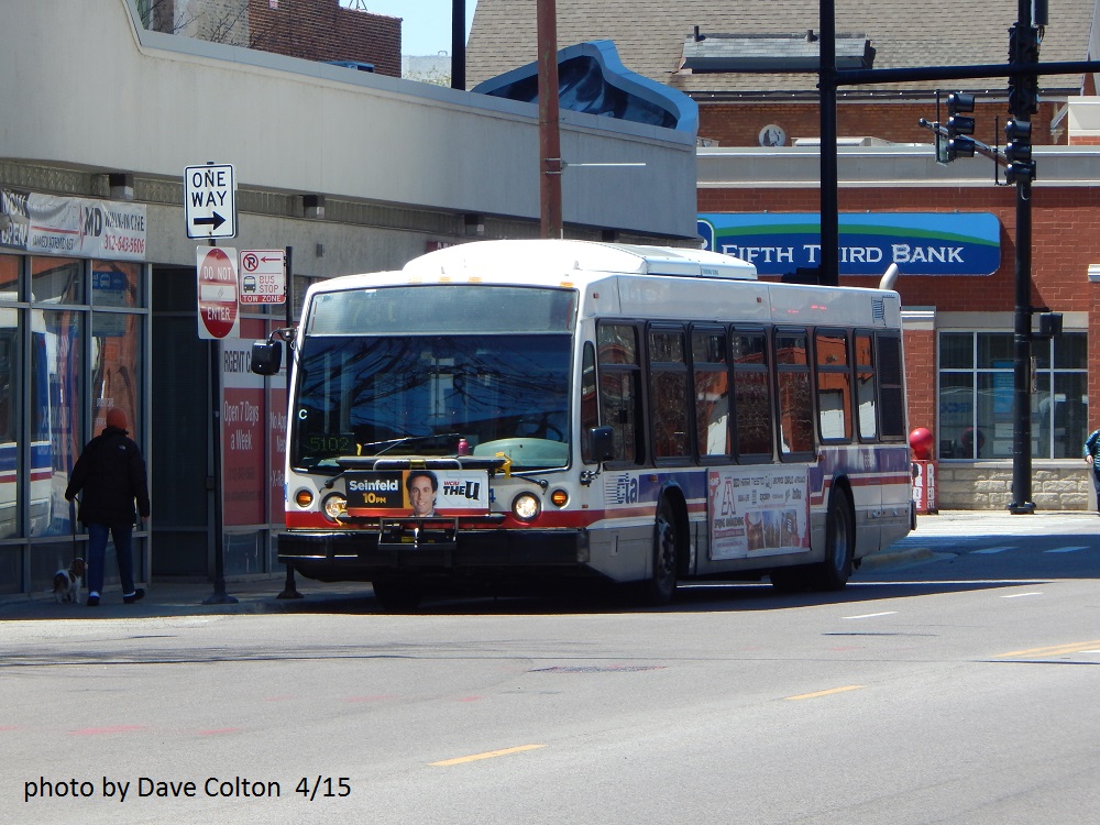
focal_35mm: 232
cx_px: 550
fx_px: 7372
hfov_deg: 8.5
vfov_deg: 6.4
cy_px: 412
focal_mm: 41.7
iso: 125
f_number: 5.6
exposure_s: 1/400
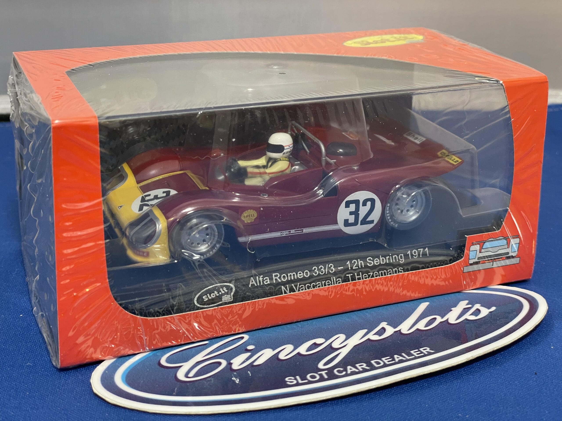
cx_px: 281
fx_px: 844
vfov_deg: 28.0
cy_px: 210
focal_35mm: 52
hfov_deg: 36.8
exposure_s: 1/60
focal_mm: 6
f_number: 2
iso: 160
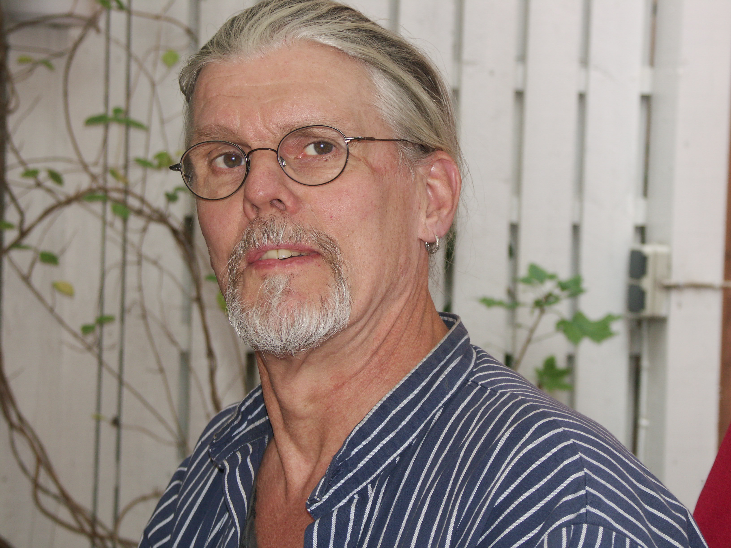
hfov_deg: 19.1
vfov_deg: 14.4
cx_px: 366
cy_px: 274
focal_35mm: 103
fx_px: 2175
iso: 100
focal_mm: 26.46
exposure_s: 1/100
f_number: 3.5
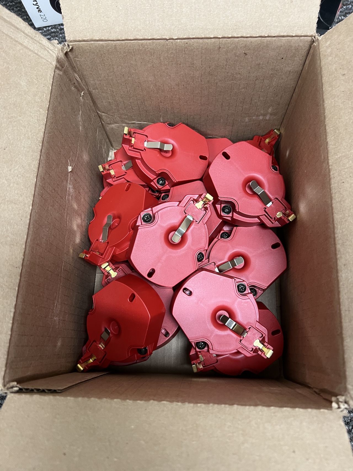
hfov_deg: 53.1
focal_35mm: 26
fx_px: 354
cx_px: 176
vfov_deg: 67.3
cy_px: 236
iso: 200
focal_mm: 5.7
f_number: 1.5
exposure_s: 1/60
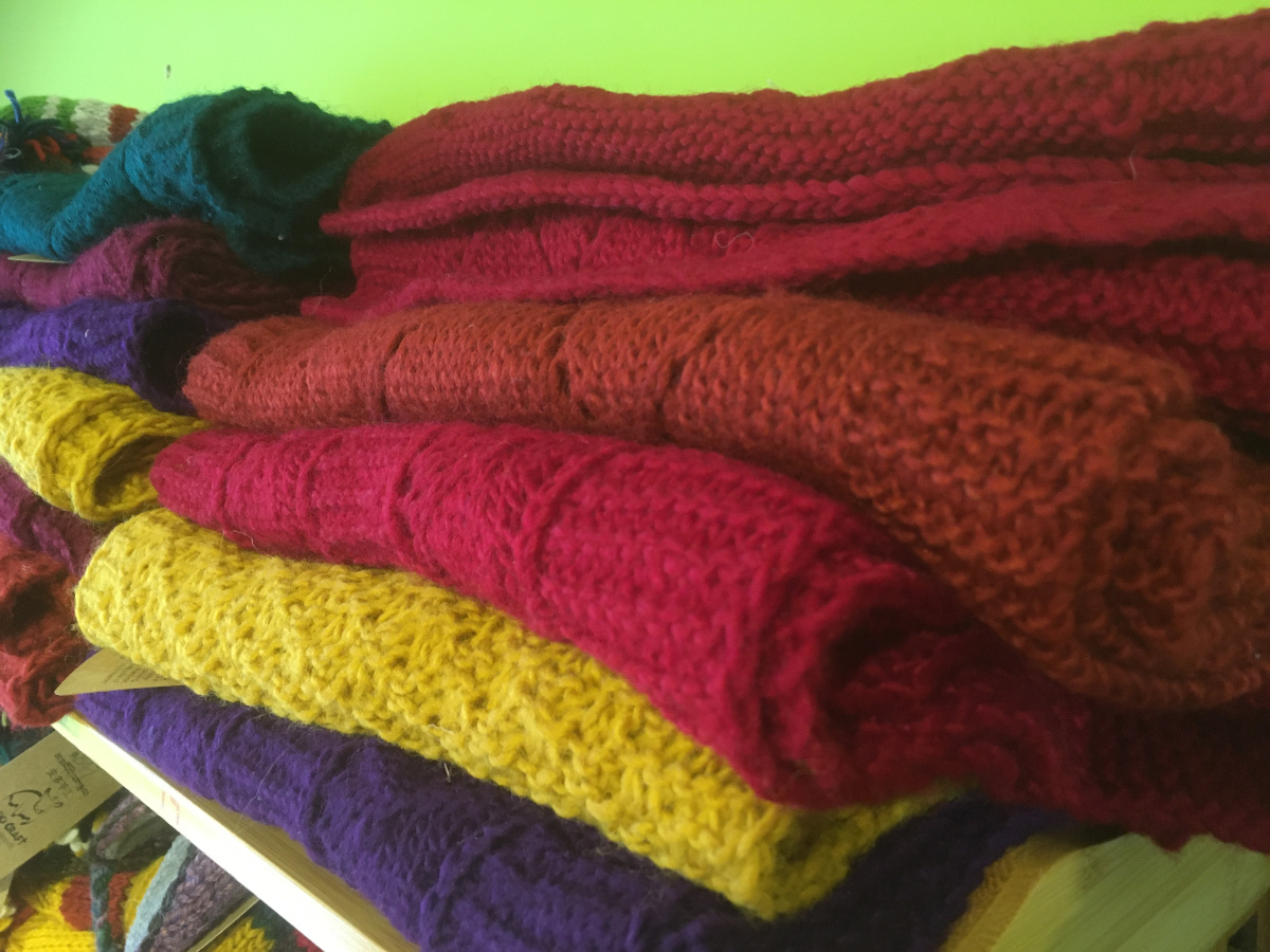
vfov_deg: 48.2
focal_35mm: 29
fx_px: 1064
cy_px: 476
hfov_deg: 61.7
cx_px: 635
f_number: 2.2
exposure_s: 1/33
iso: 200
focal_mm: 4.2
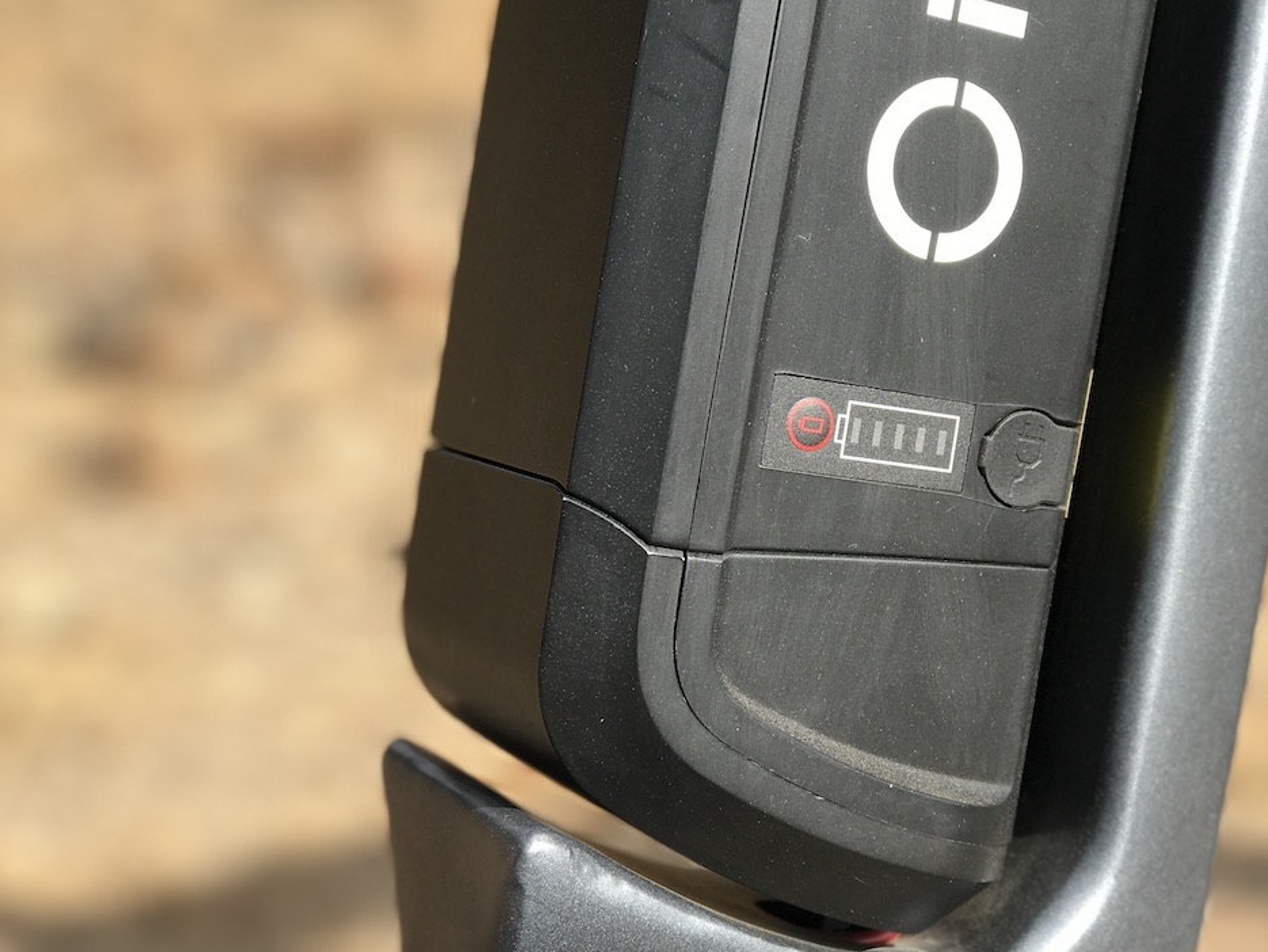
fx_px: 2858
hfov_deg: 24.9
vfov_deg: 18.9
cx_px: 812
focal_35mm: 78
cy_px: 548
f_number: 2.8
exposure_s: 1/160
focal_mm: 6.6
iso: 20
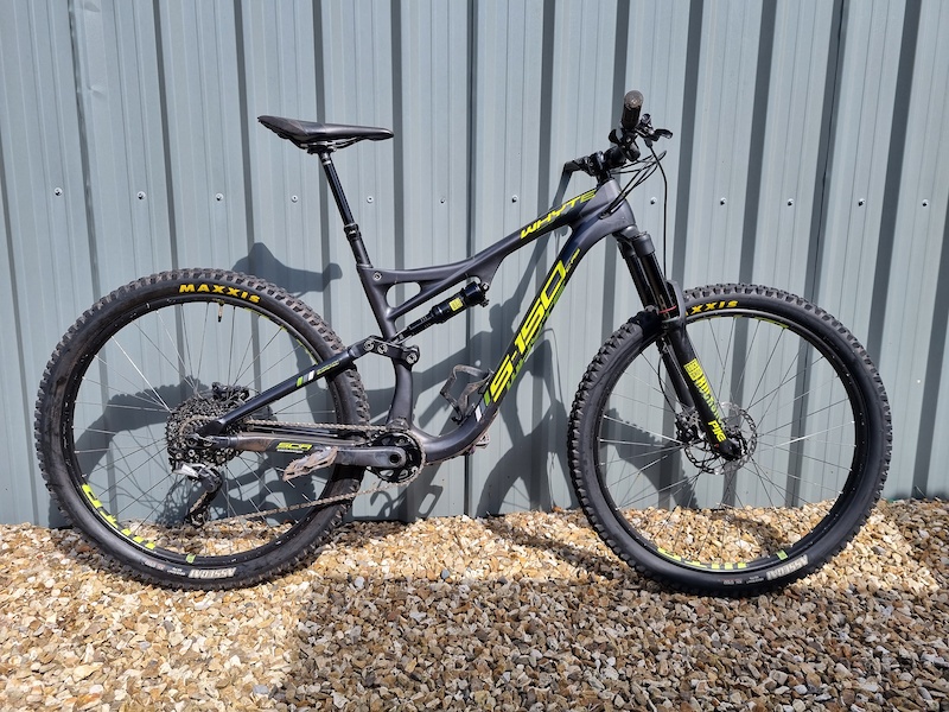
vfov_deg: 53.1
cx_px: 474
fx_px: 713
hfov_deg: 67.3
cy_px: 356
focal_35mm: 26
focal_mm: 5.4
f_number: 1.8
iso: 50
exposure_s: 1/1592
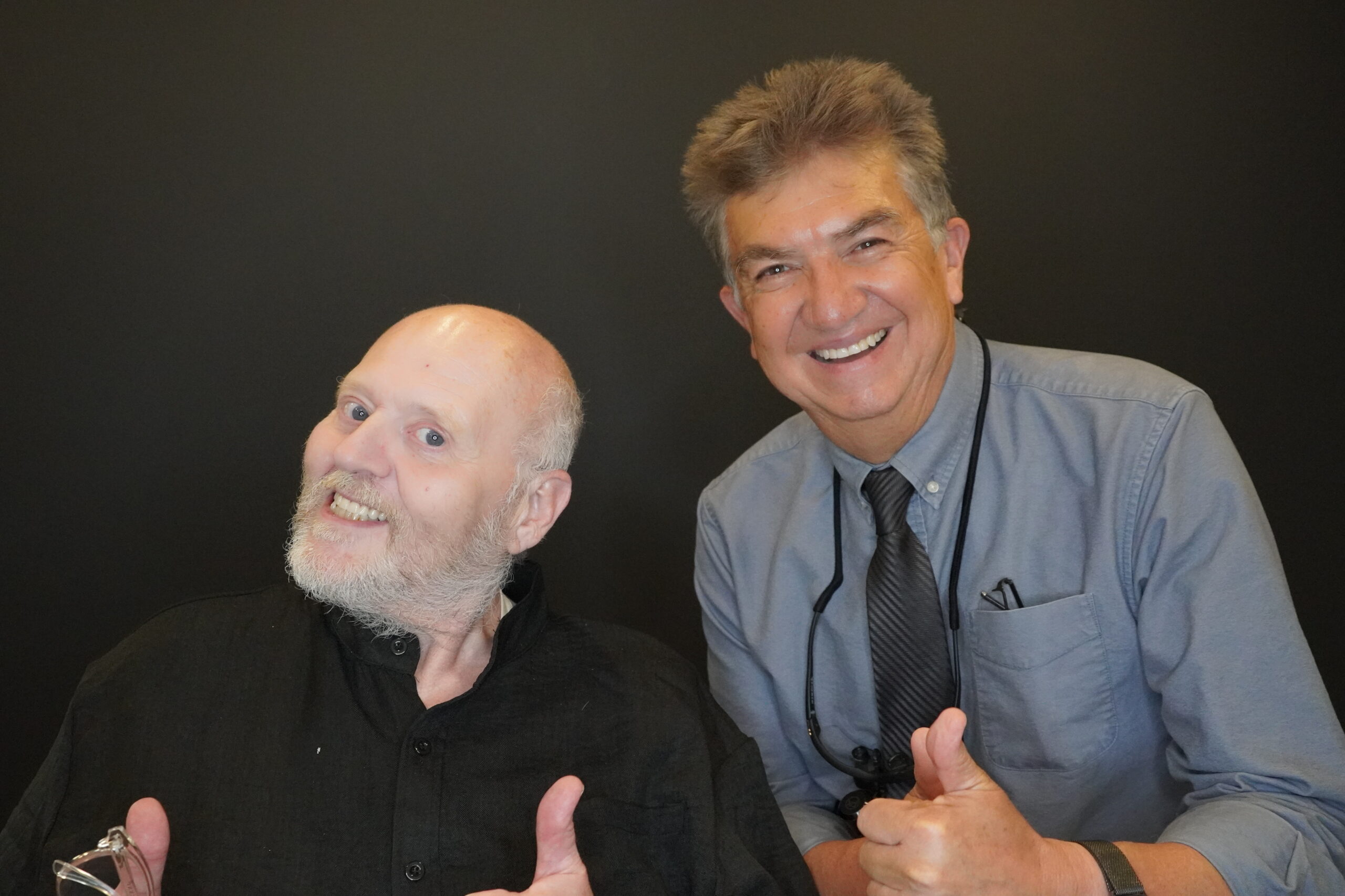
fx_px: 1345
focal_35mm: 36
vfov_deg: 36.9
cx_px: 672
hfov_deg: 53.1
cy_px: 448
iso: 5000
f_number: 4
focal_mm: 24
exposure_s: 1/160
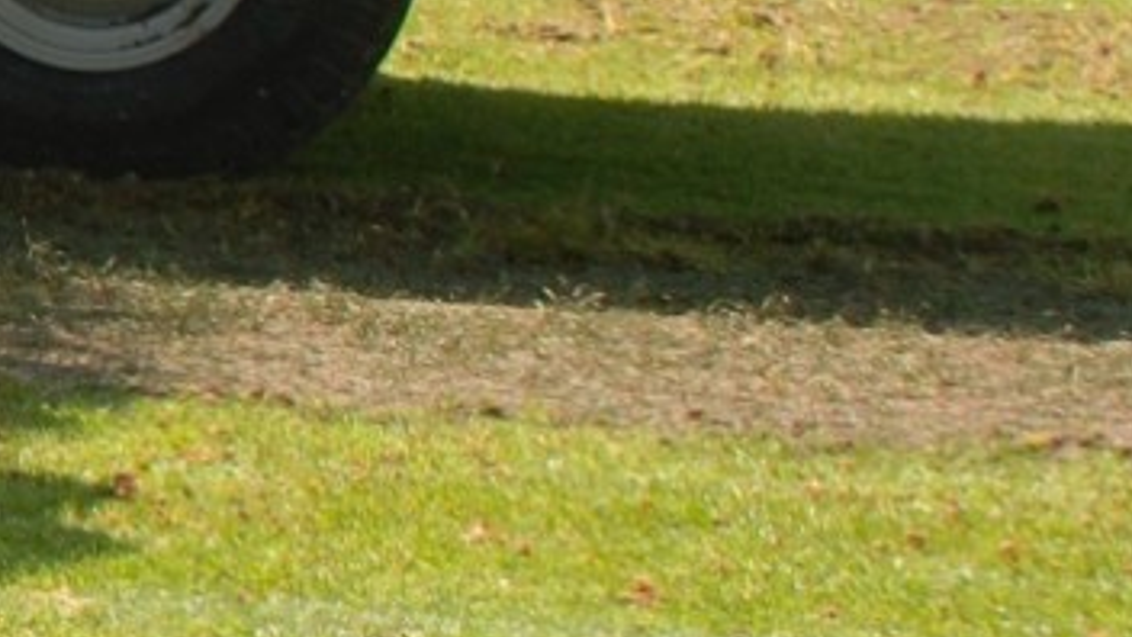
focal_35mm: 266
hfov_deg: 7.4
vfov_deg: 4.5
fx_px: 7980
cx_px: -1923
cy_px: -253
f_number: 7.1
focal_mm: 31
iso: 125
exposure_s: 1/200
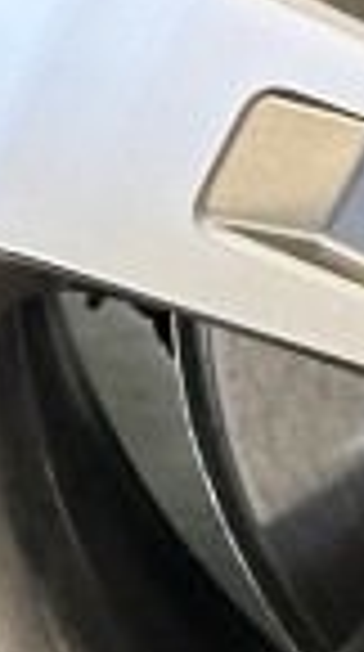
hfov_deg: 3.2
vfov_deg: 5.8
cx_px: 764
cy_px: 400
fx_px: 6382
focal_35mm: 370
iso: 500
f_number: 1.78
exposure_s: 1/30
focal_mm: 6.86
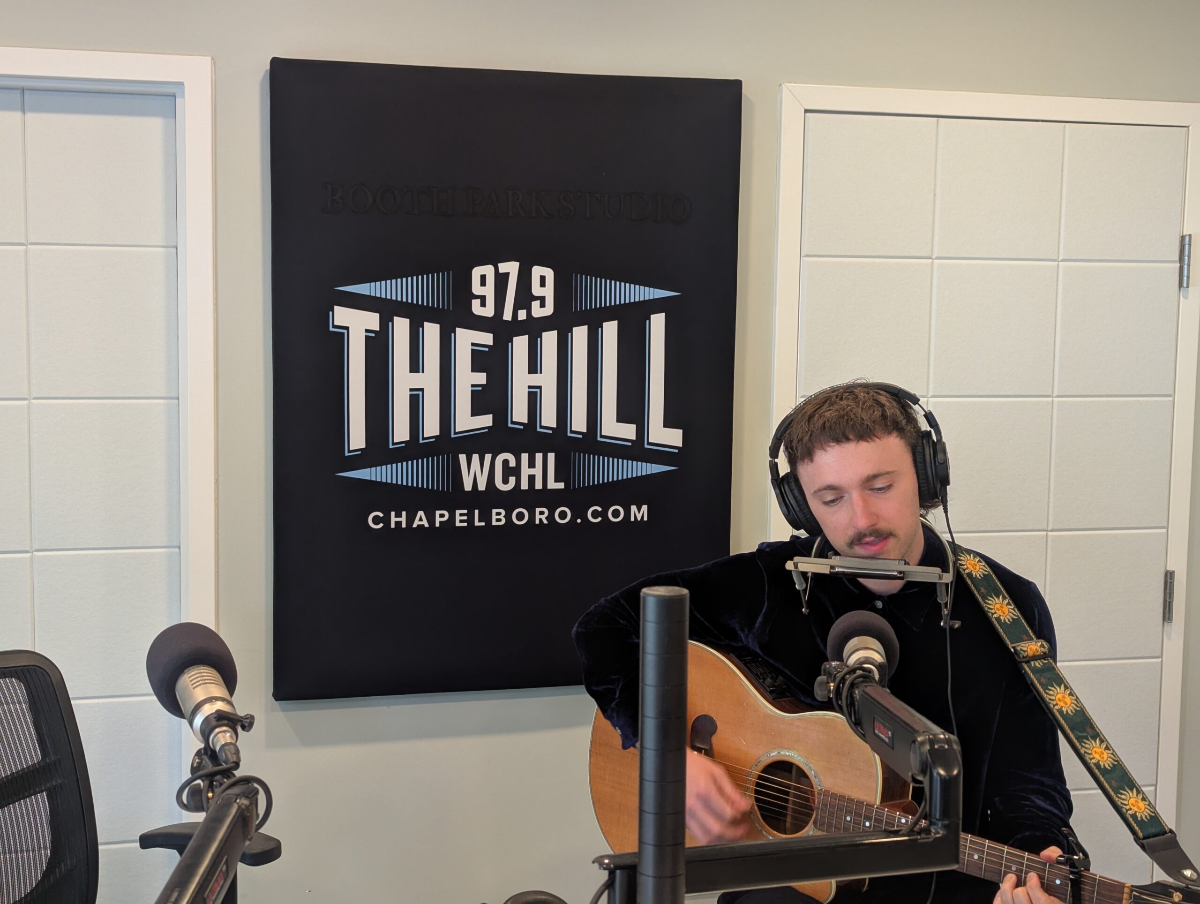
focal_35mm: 48
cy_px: 452
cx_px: 600
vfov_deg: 30.3
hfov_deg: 39.6
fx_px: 1666
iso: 116
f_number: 1.85
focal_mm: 6.81
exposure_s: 1/40
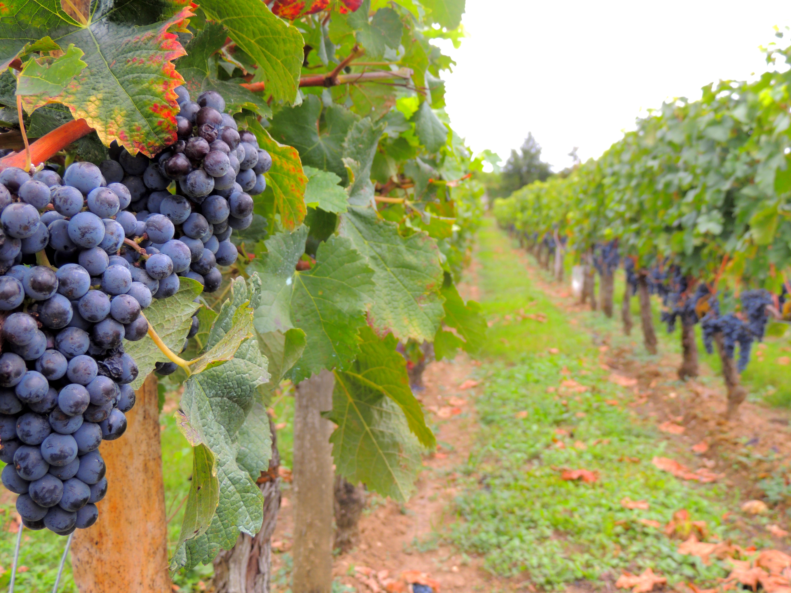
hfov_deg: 43.9
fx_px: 983
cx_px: 396
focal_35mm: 43
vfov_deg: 33.6
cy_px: 296
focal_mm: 7.6
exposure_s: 1/80
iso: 100
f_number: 3.4
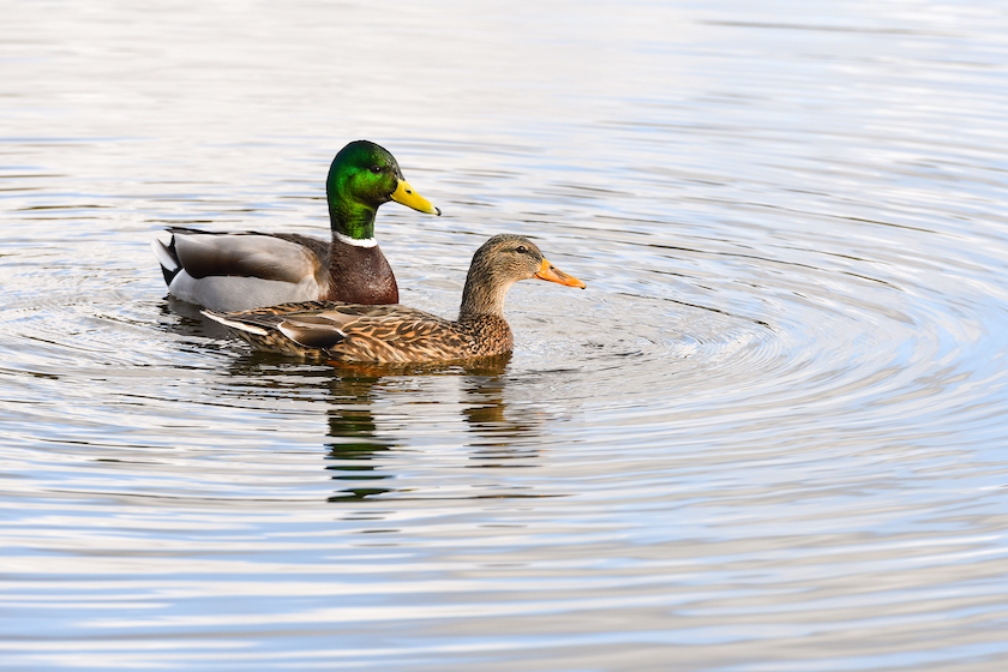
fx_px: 8399
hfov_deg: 6.9
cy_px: 336
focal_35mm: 300
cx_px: 504
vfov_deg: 4.6
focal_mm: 200
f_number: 5.6
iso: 100
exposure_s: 1/320
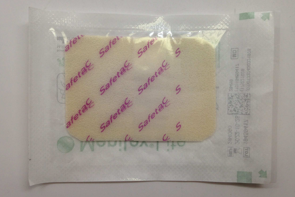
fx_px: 287
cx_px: 147
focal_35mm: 35
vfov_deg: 37.9
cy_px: 100
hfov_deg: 54.4
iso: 64
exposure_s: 1/60
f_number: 2.4
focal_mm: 4.12
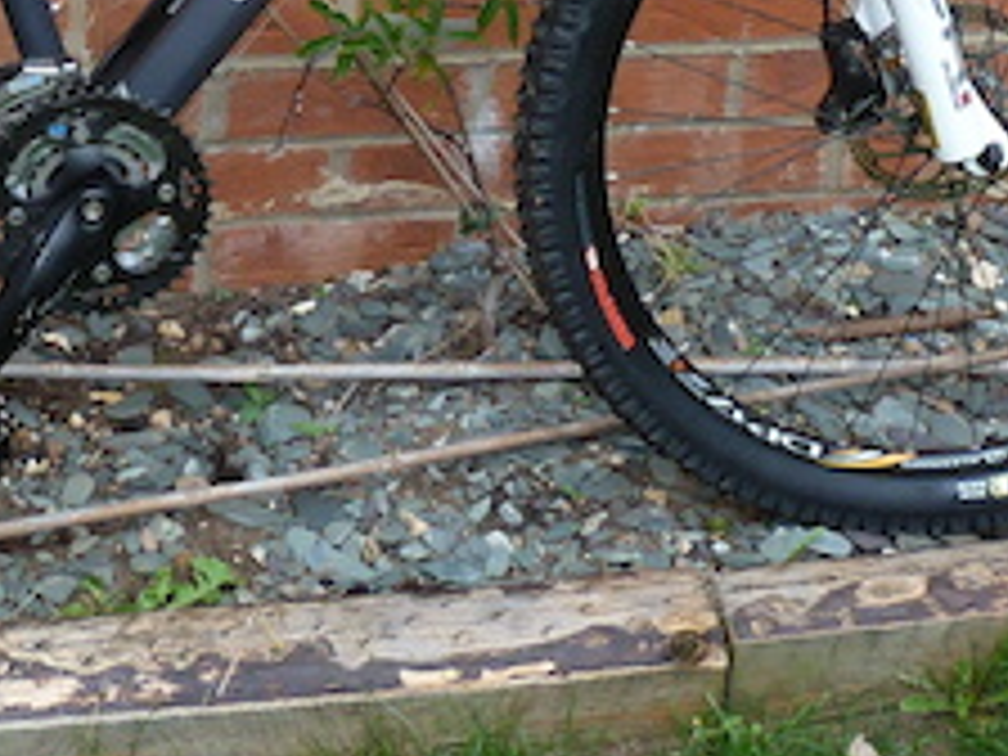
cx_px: 328
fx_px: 3116
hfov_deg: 18.3
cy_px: -90
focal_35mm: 107
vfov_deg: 13.5
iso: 80
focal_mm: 5
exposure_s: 1/40
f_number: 3.4
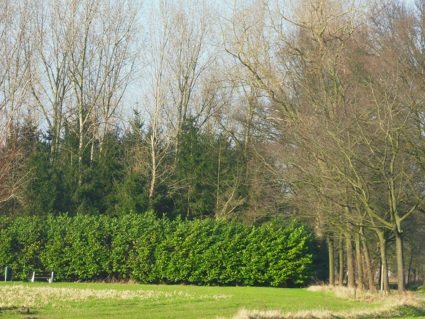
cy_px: 242
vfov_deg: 6.2
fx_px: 2947
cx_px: 170
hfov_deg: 8.2
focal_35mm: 240
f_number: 5.8
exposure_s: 1/180
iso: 80
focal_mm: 26.3
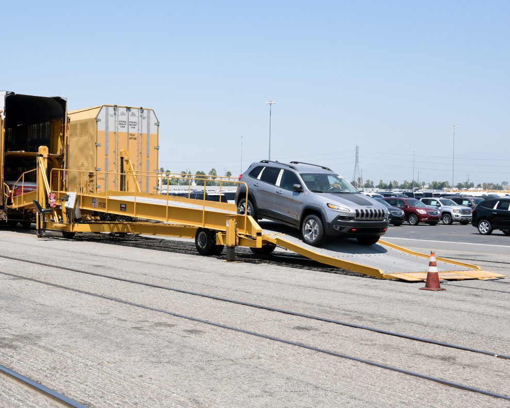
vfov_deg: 26.2
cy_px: 205
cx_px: 235
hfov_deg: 32.5
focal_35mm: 58
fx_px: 875
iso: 320
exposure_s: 1/400
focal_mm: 34
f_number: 10
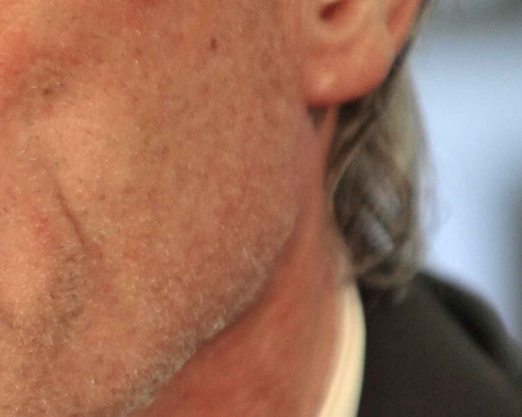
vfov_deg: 1.7
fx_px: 14118
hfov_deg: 2.1
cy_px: -25
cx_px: -372
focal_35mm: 914
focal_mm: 280
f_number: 4.5
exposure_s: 1/160
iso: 2500
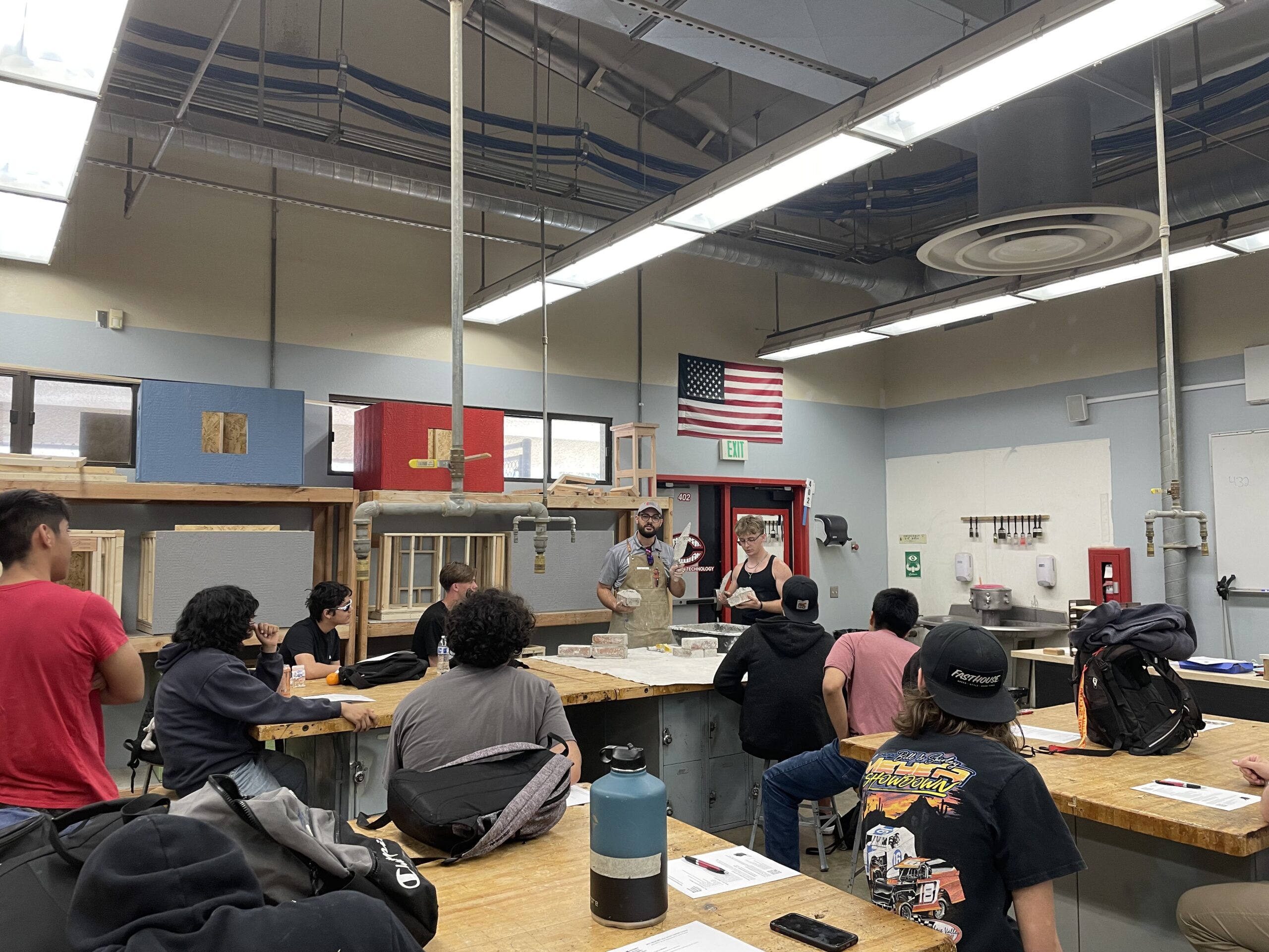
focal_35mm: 26
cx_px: 634
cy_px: 476
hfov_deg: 67.3
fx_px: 953
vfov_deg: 53.1
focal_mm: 4.2
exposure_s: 1/60
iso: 80
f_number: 1.6
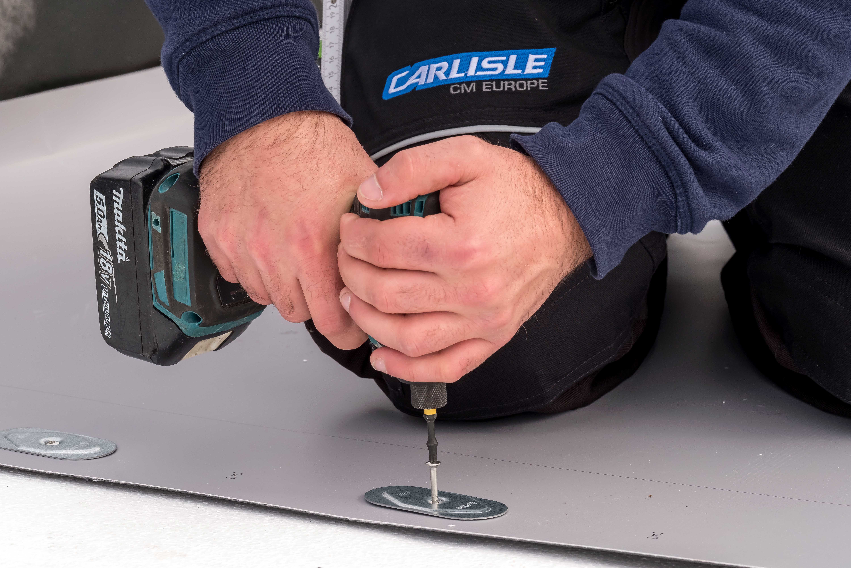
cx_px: 426
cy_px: 284
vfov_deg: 12.2
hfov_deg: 18.3
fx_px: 2647
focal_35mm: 112
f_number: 11
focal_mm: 74.4
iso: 800
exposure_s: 1/210
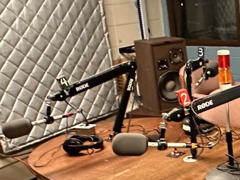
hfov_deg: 25.4
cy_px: 107
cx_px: 304
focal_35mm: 67
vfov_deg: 21.9
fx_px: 464
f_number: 2.2
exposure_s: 1/60
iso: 800
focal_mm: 2.22
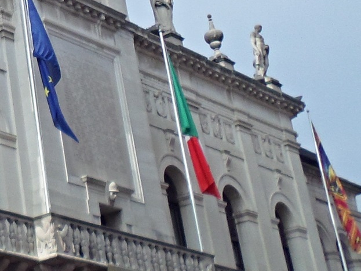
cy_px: 23
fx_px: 1084
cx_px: -213
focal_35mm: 104
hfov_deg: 16.8
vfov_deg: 14.1
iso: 100
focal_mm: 4.5
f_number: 9.2
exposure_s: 1/180
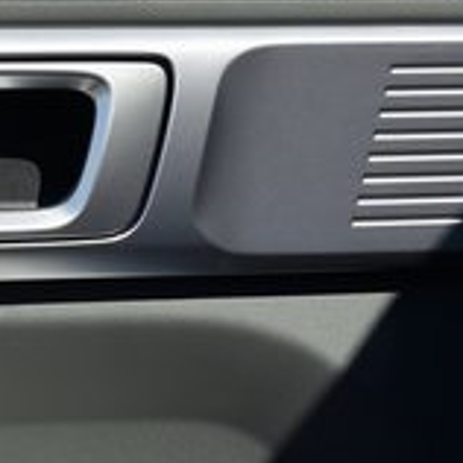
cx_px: -356
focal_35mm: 187
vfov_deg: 9.0
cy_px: 756
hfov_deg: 9.0
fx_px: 2830
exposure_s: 1/320
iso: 100
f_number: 6.3
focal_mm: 34
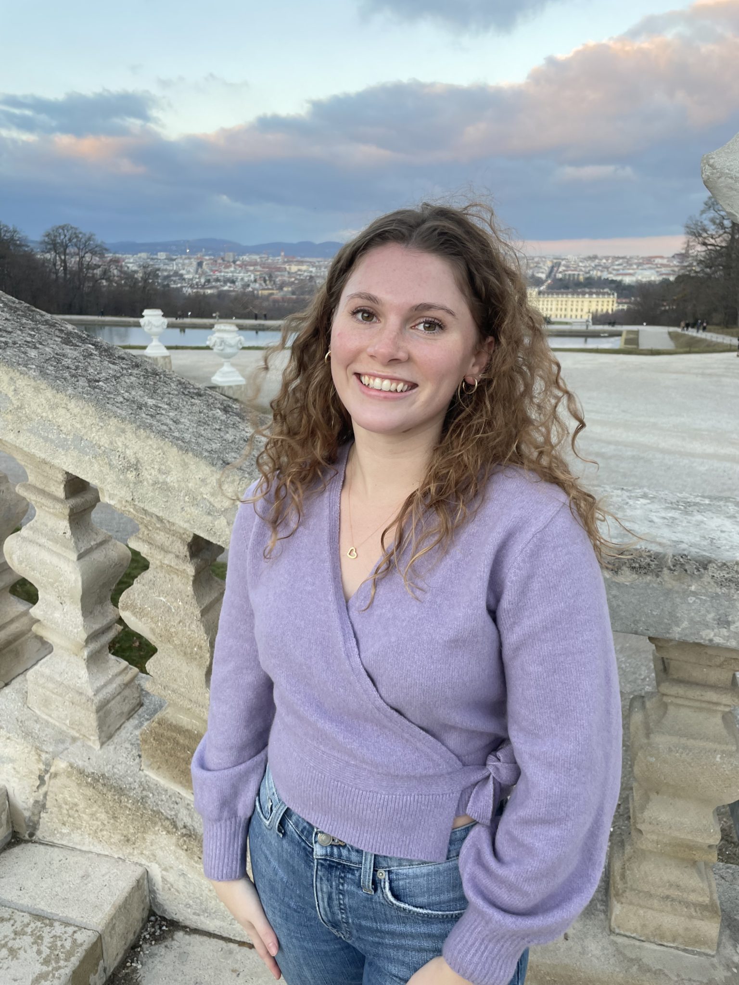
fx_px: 740
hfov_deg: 53.1
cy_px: 492
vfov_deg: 67.3
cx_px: 370
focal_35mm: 26
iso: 50
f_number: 1.6
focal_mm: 4.2
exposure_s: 1/121
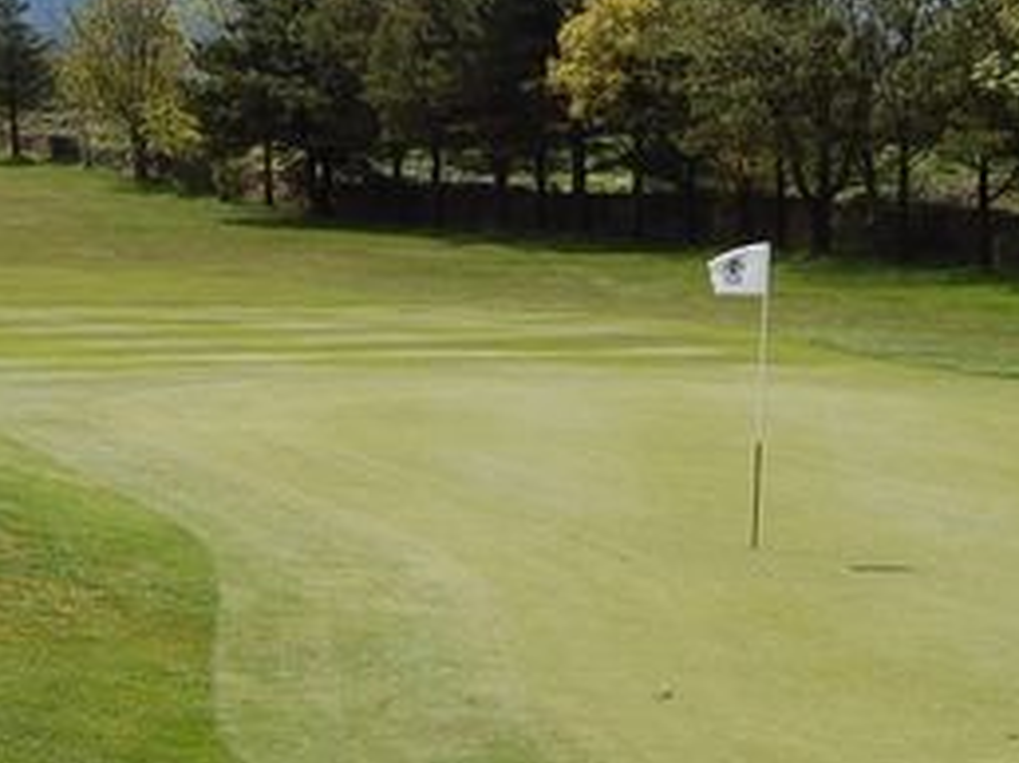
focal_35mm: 103
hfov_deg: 19.1
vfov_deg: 14.3
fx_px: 3029
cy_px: 342
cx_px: 494
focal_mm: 18
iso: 200
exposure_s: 1/320
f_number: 11
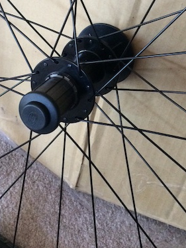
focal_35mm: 62
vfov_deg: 30.7
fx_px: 444
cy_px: 63
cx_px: 95
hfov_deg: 23.7
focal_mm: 4.15
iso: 250
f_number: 2.2
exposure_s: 1/15
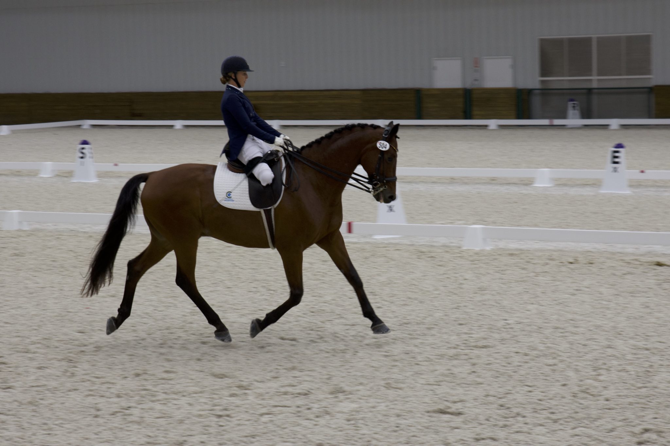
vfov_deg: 13.0
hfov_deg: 19.5
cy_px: 223
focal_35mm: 105
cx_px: 335
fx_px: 1954
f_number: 5.6
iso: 800
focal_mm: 70
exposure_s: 1/125
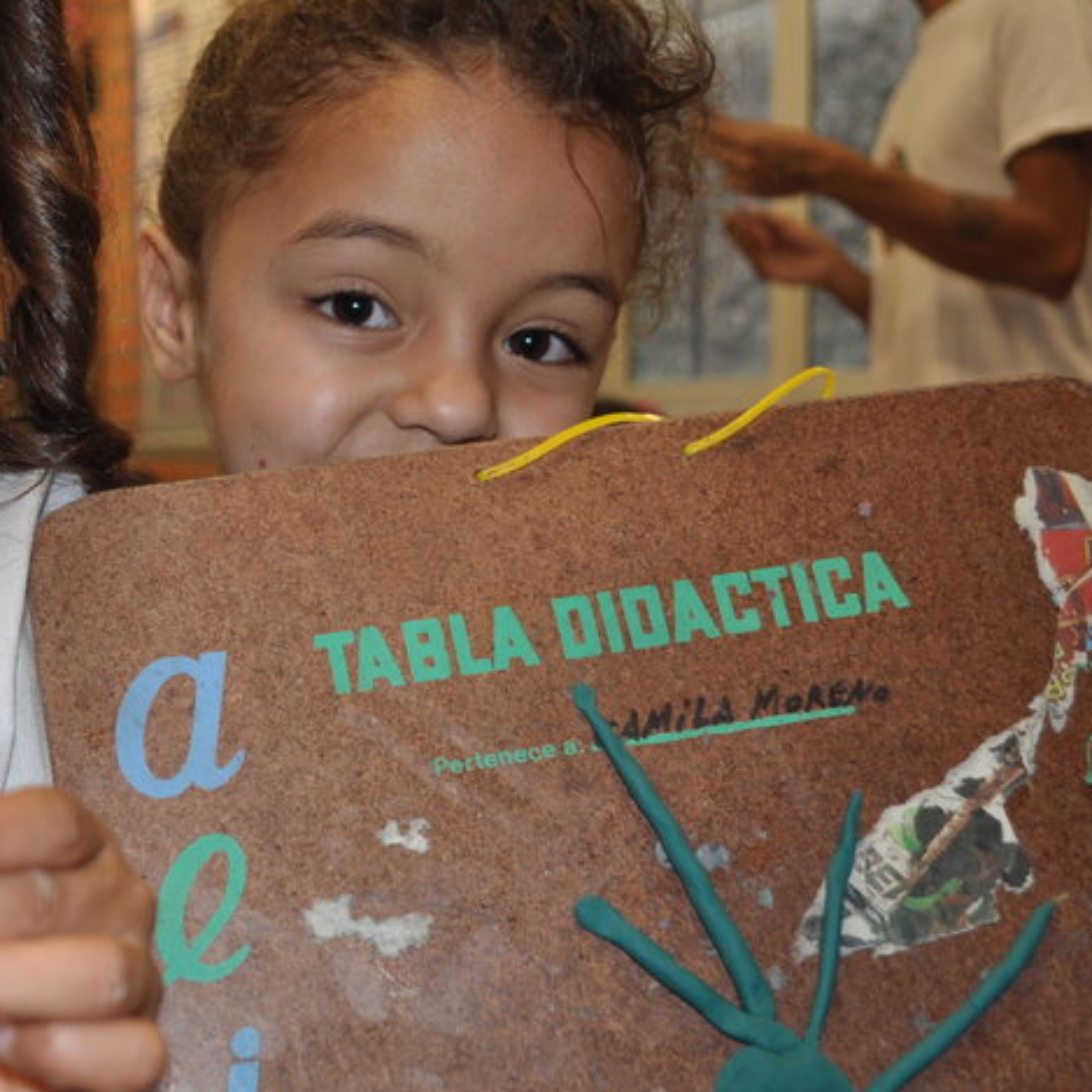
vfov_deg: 34.0
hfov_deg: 32.6
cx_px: 140
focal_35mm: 50
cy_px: 568
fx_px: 1785
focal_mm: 18
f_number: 3.5
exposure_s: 1/60
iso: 320
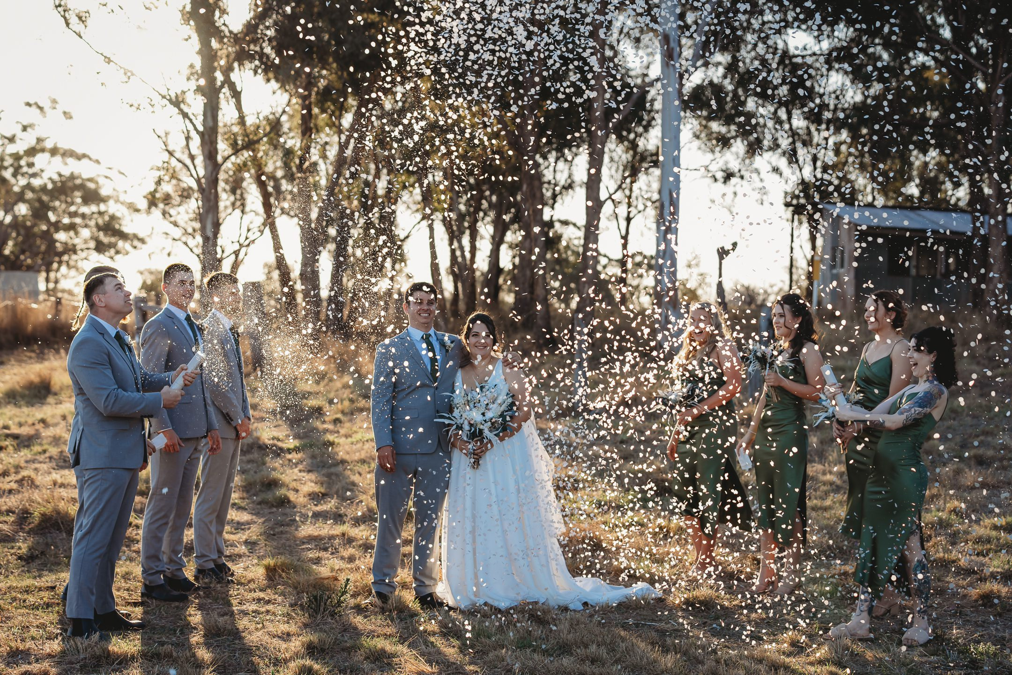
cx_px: 506
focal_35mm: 72
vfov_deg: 18.9
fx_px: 2024
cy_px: 338
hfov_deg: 28.1
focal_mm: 72
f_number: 3.5
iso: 100
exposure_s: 1/250
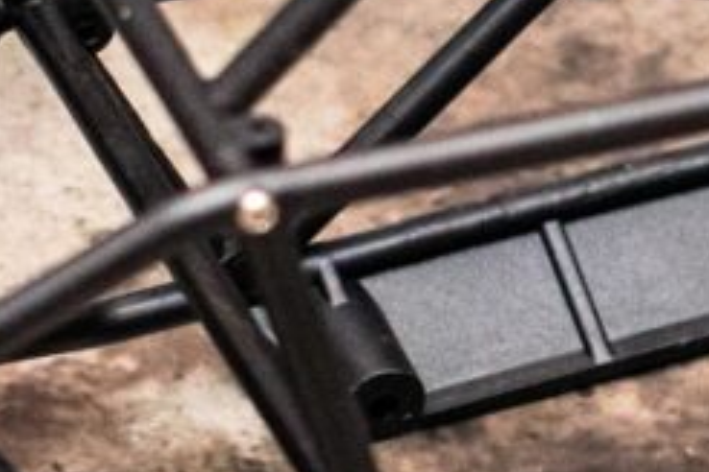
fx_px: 4667
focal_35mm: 237
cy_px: 341
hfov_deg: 8.7
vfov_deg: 5.8
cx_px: 588
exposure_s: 1/60
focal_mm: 38
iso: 2200
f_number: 4.8
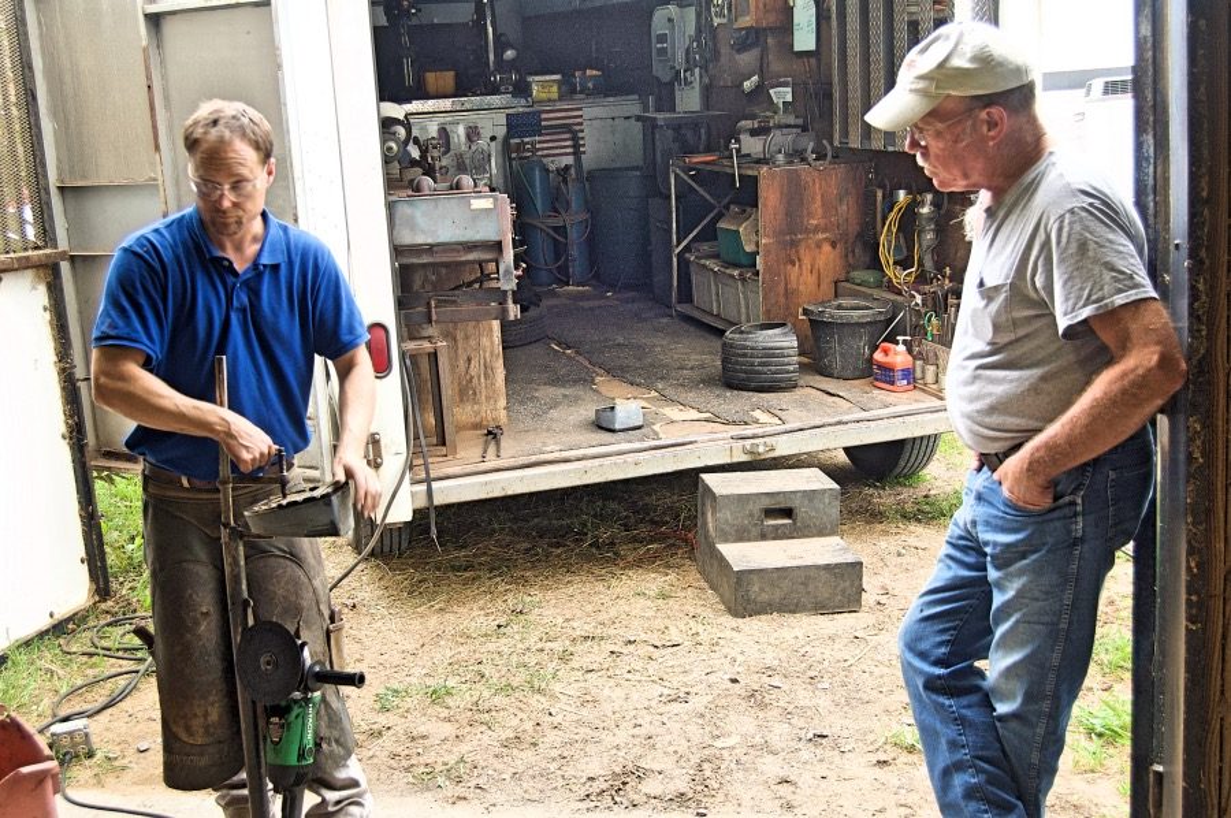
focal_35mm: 39
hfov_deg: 49.6
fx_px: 1332
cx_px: 616
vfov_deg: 34.1
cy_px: 409
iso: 400
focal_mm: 26
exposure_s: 1/100
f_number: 4.5
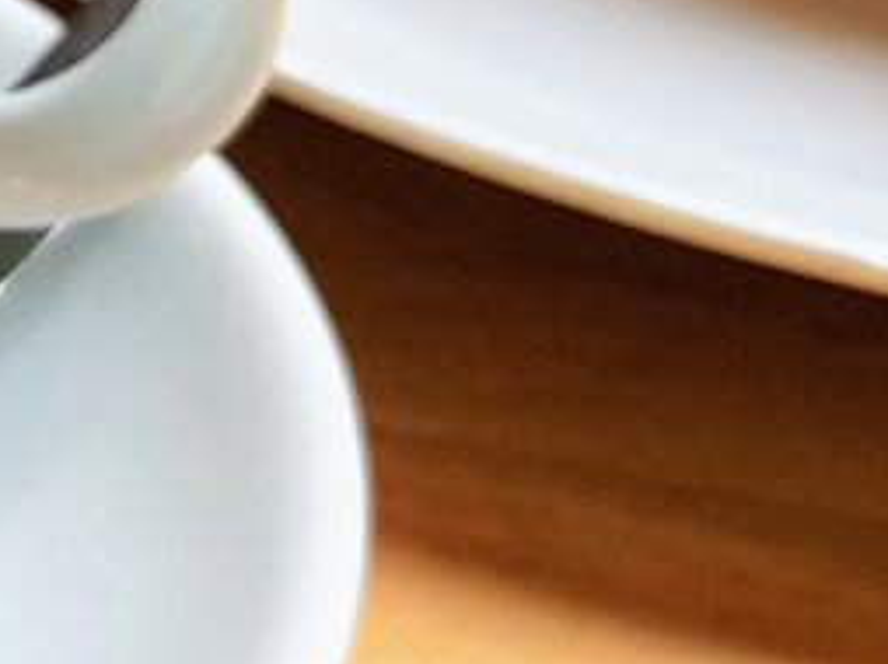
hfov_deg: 14.9
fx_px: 3152
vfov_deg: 11.9
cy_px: -17
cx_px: -454
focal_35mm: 123
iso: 80
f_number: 1.7
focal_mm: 4.3
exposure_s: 1/100
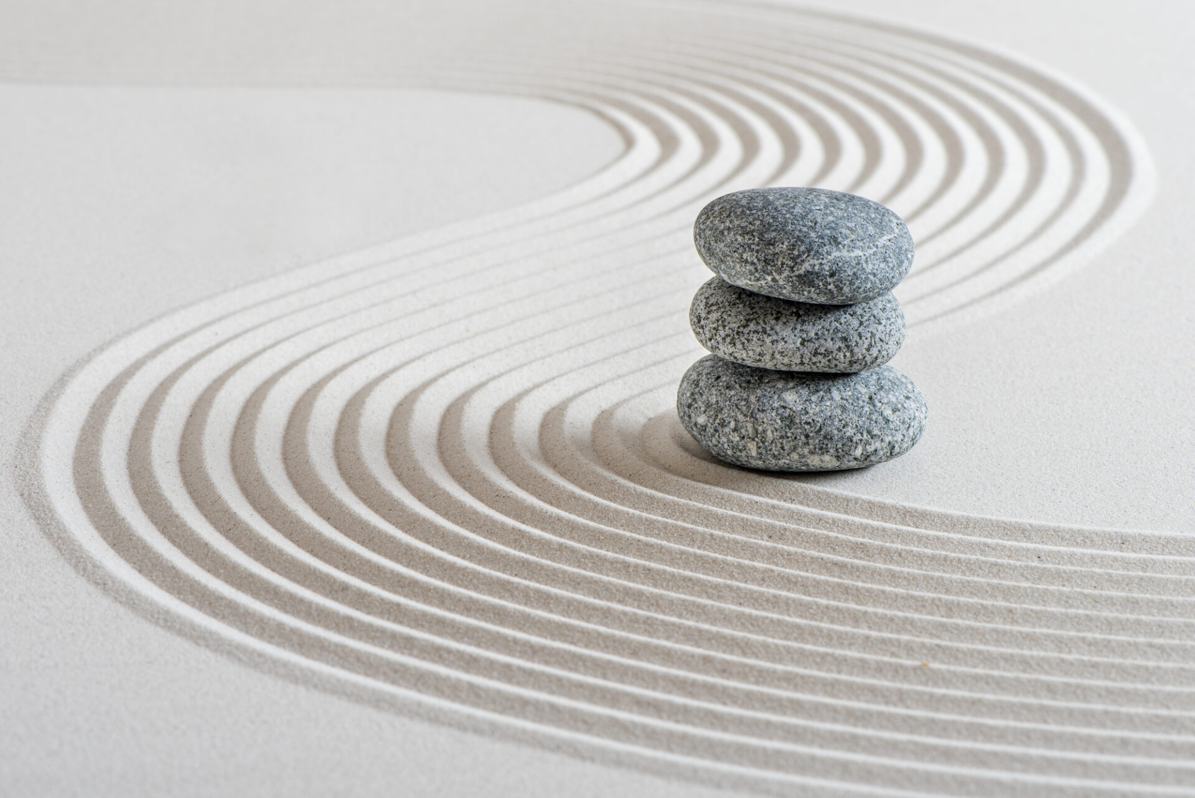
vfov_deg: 13.1
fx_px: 3487
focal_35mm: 105
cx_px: 598
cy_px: 399
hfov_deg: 19.4
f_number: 11
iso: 100
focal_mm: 105
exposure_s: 1/125
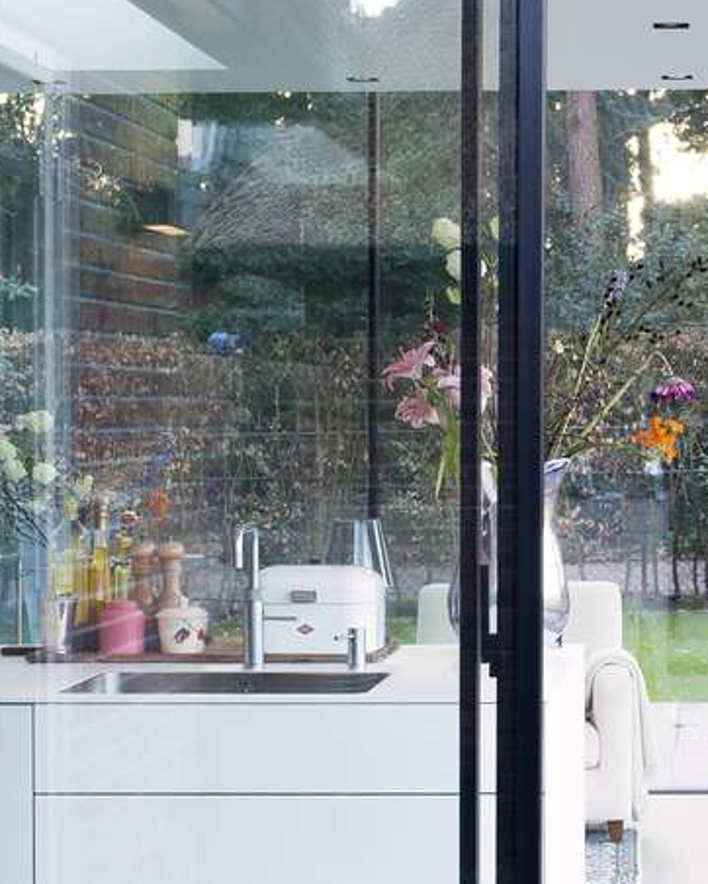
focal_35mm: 109
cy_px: 422
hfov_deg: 14.0
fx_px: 2853
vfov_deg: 17.6
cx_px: 684
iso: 200
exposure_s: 1/10
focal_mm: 35
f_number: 8
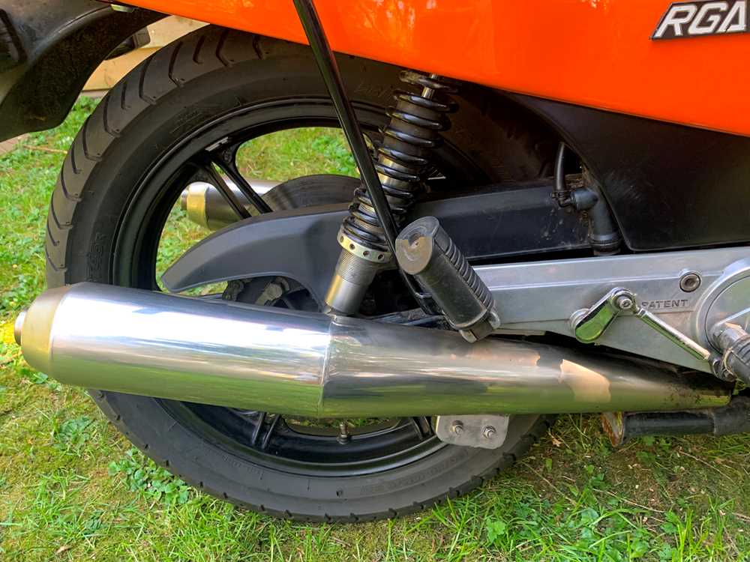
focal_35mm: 26
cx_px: 375
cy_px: 281
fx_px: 563
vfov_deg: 53.1
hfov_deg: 67.3
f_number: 1.8
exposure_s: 1/60
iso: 100
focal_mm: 4.25
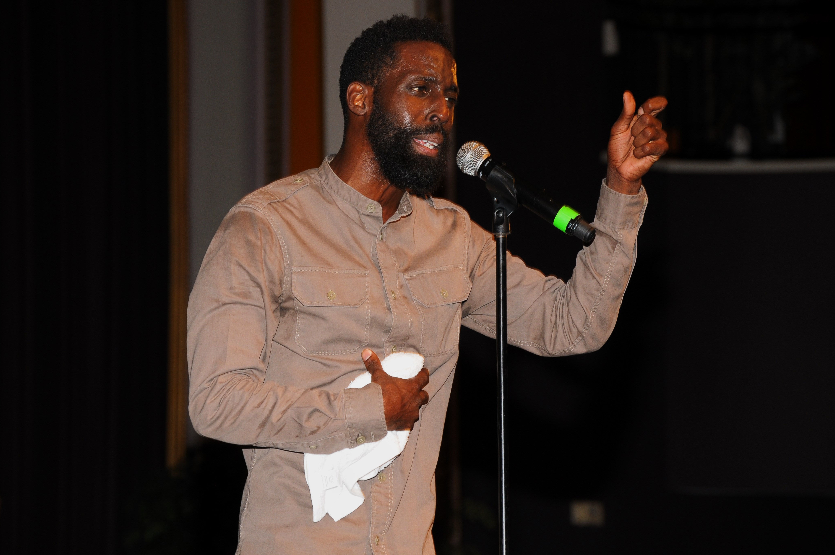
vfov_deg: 7.8
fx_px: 4054
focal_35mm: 175
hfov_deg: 11.8
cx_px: 413
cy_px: 272
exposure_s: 1/100
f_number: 6.3
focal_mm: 112
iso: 320
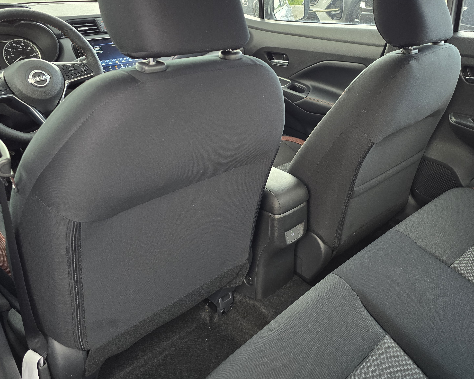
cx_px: 278
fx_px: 435
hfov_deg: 56.9
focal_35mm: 31
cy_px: 170
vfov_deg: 47.0
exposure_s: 1/180
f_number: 1.7
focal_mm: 6.3
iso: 125
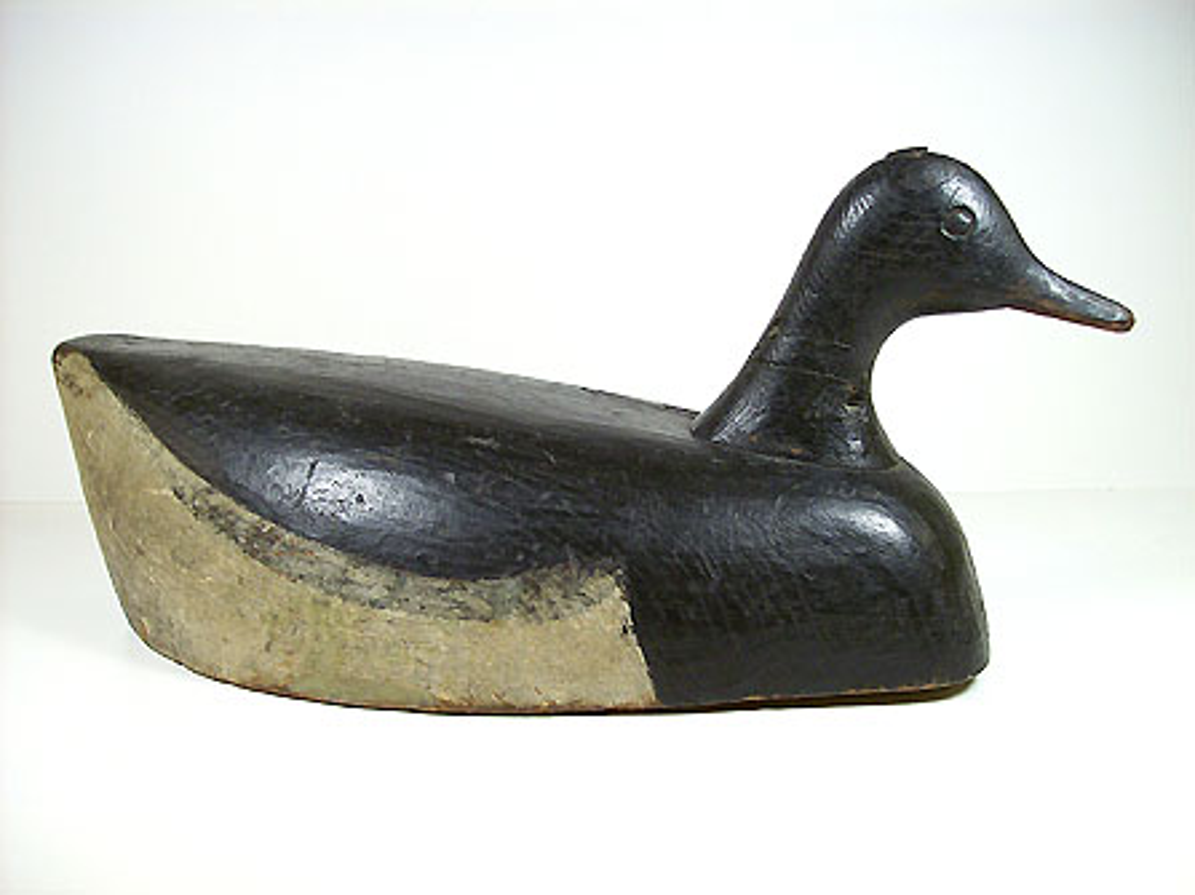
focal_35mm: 36
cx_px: 598
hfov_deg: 51.4
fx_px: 1242
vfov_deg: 39.6
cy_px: 448
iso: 80
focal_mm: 6
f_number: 2.7
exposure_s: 1/42.8
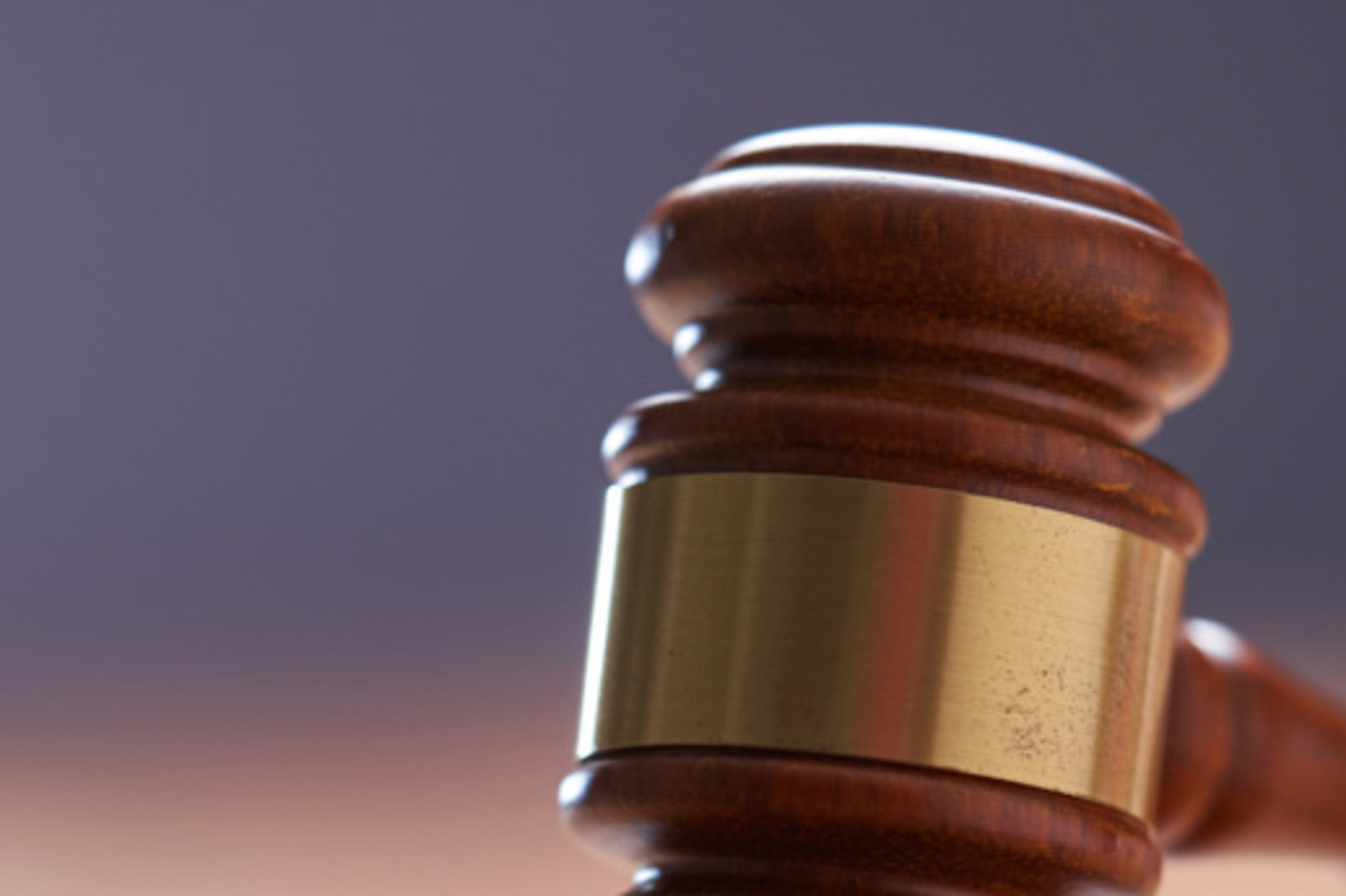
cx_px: 494
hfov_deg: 11.5
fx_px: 6653
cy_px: 806
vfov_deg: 7.7
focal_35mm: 178
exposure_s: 1/6
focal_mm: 90
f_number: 2.8
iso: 100
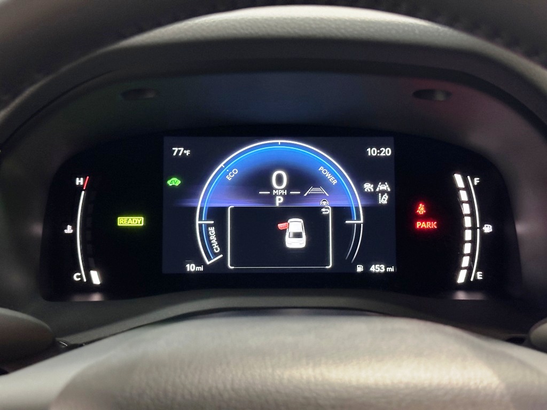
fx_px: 758
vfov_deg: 30.3
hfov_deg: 39.7
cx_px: 274
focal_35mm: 48
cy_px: 205
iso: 640
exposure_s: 1/28
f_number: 1.78
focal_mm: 6.86
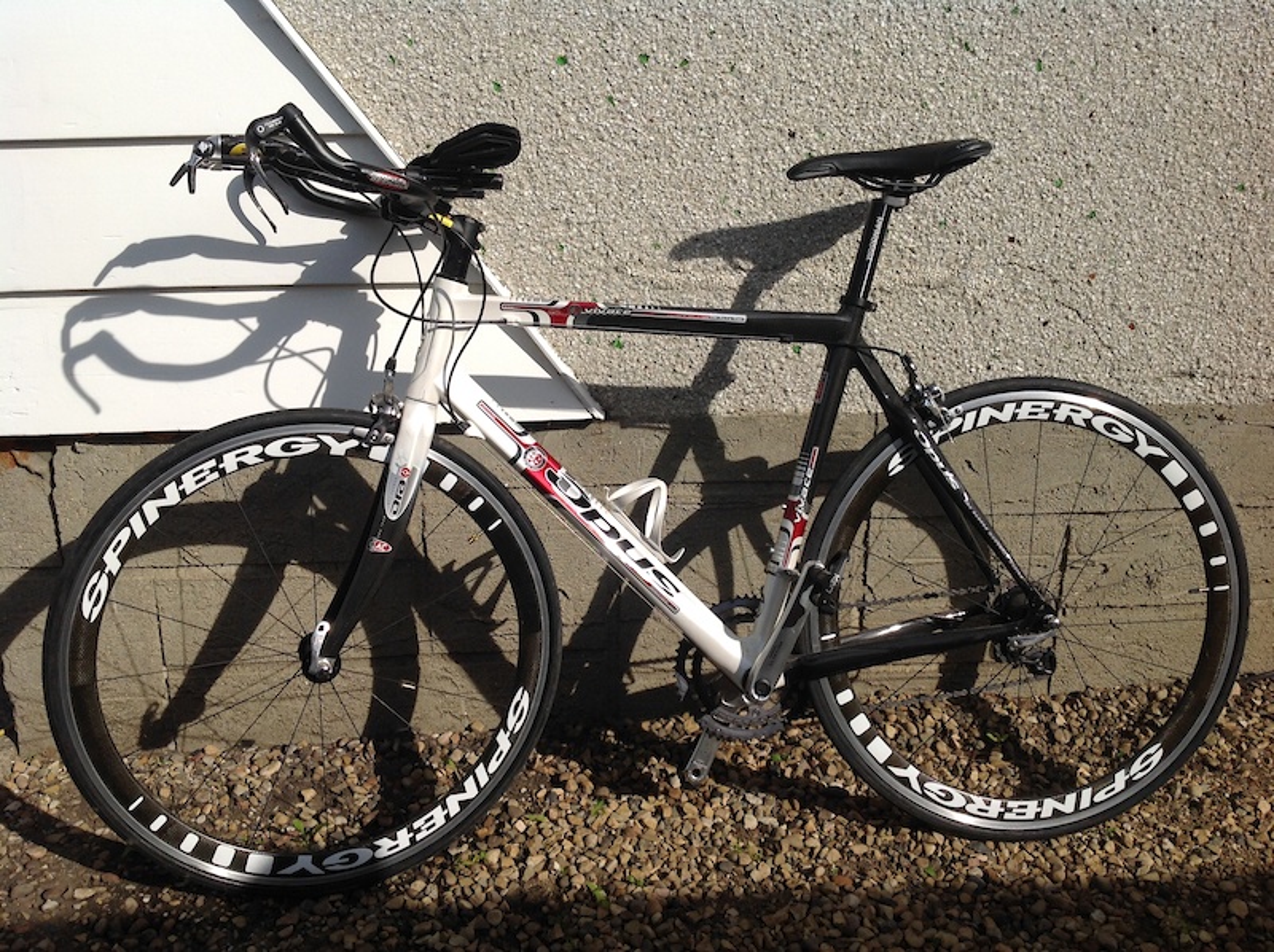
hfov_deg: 52.7
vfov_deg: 40.6
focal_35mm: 35
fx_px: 1287
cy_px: 476
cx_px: 637
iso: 50
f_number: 2.4
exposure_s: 1/3367
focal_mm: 4.28
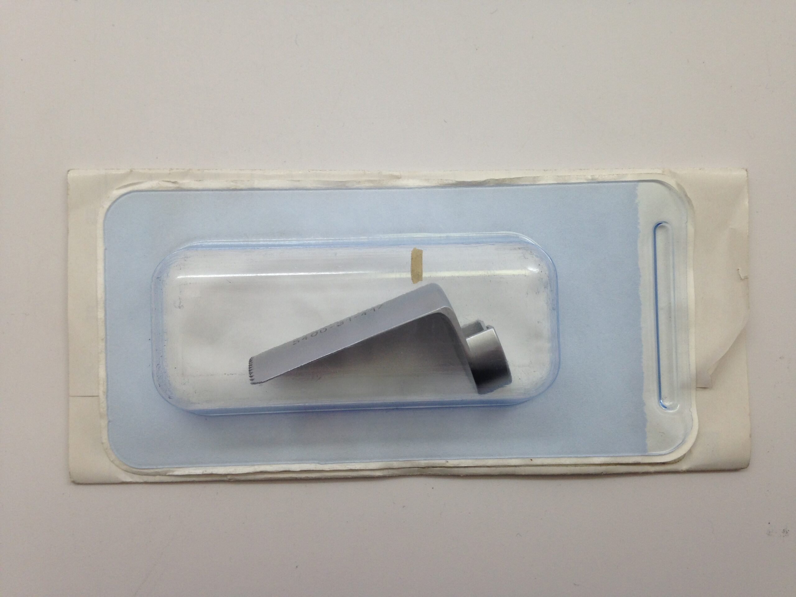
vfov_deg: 42.9
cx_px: 398
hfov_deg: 55.4
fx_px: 759
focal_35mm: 33
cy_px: 298
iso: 50
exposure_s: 1/60
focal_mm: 4.12
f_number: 2.4
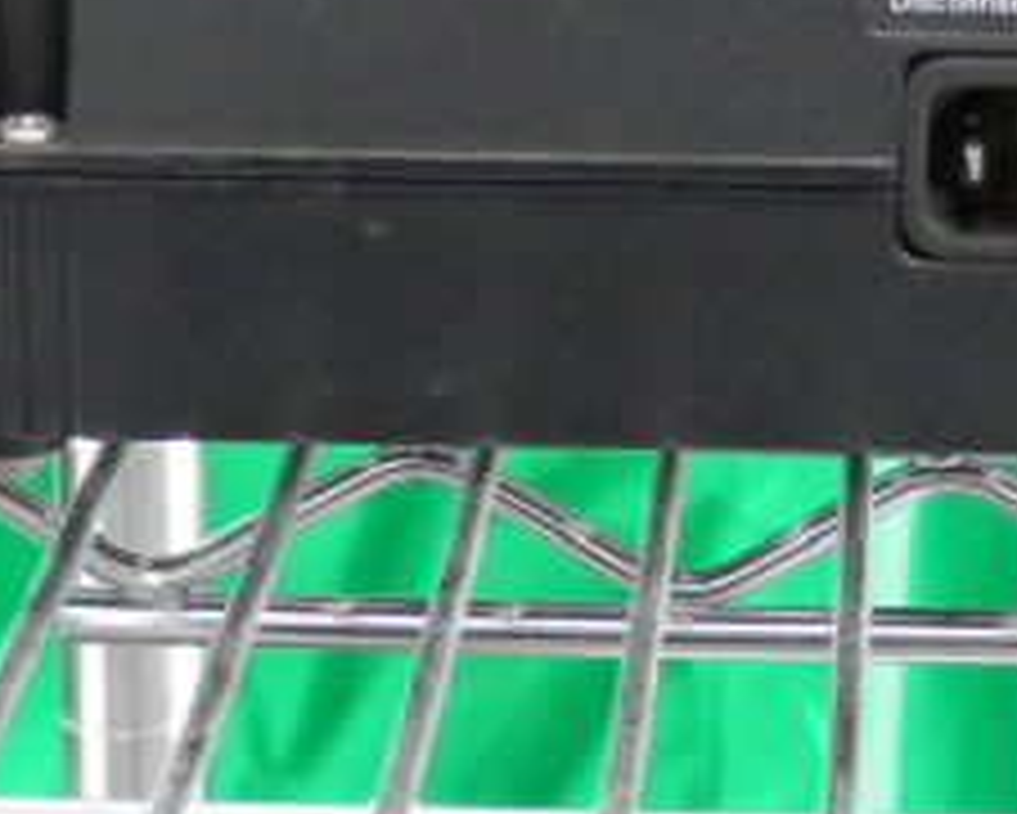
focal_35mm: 166
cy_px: 0
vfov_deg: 9.3
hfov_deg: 11.4
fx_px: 4999
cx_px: 1269
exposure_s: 1/30
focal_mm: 10.8
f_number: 4.2
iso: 800
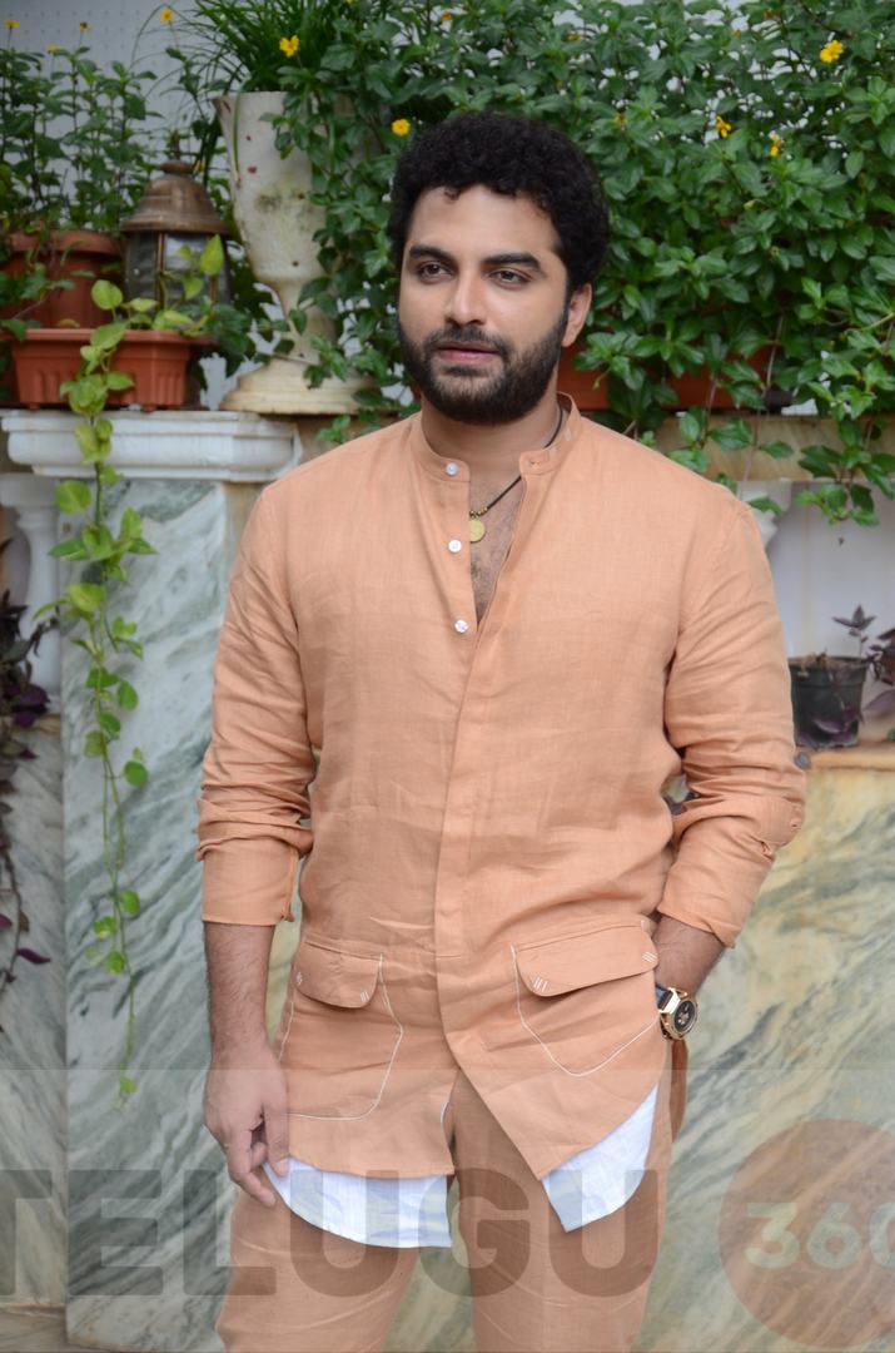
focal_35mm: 78
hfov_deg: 17.4
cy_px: 676
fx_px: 2923
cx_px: 448
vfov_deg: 26.0
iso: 320
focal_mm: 52
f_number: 5.6
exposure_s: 1/125
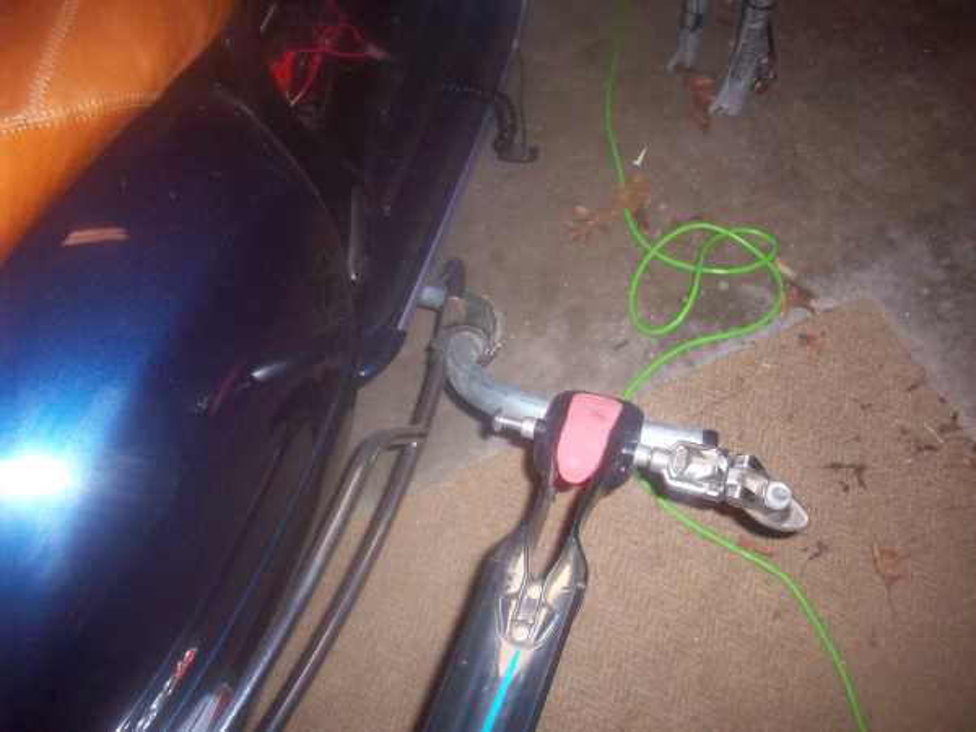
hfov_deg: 50.1
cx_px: 488
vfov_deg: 38.7
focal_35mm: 37
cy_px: 366
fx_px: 1043
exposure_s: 1/64
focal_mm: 6.2
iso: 160
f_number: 2.8
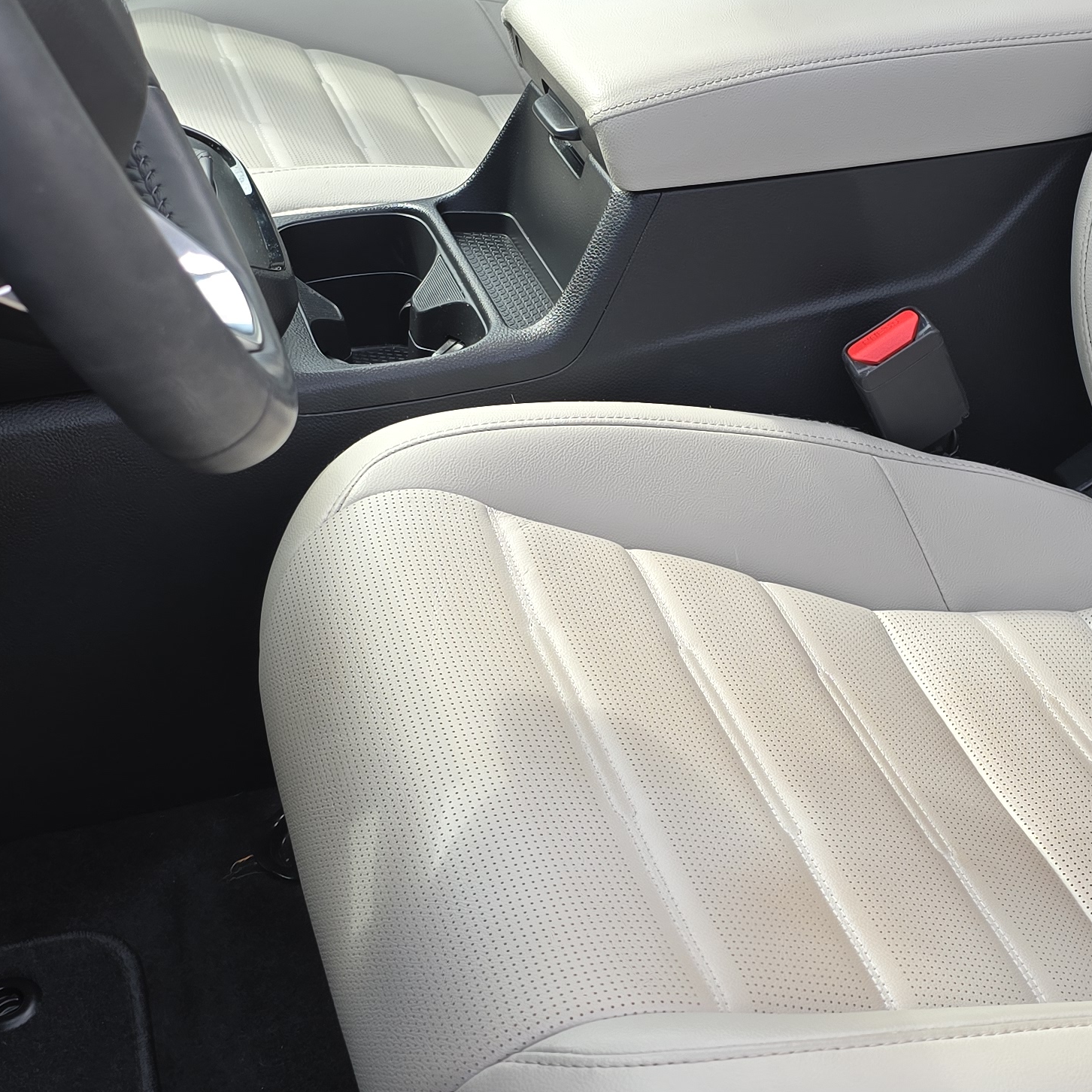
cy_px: 472
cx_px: 621
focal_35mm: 56
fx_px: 1999
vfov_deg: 30.5
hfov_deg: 30.5
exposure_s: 1/180
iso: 20
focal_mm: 6.3
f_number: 1.7
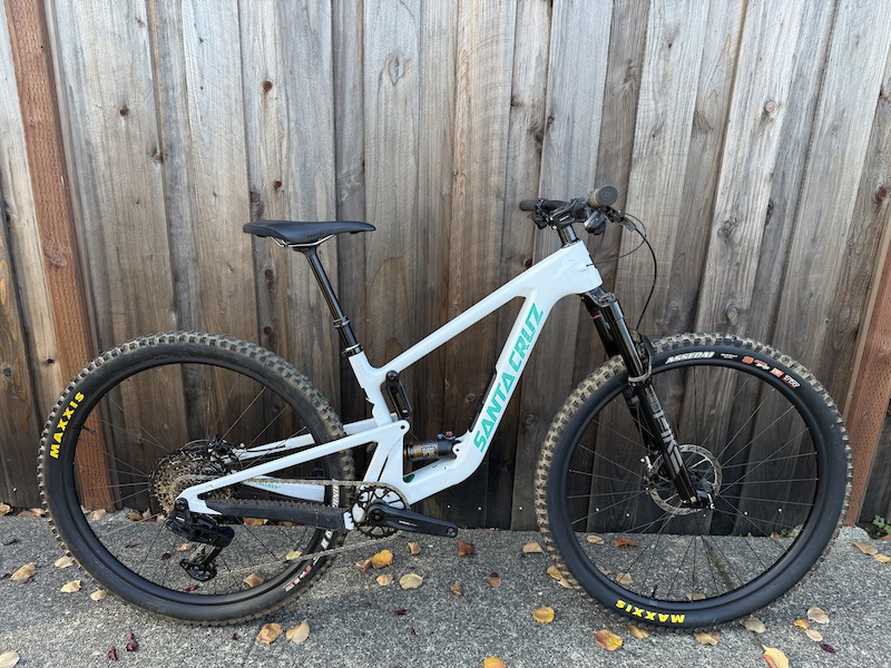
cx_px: 446
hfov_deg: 71.6
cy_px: 334
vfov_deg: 56.8
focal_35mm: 24
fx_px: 618
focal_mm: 6.76
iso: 80
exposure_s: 1/430
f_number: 1.78
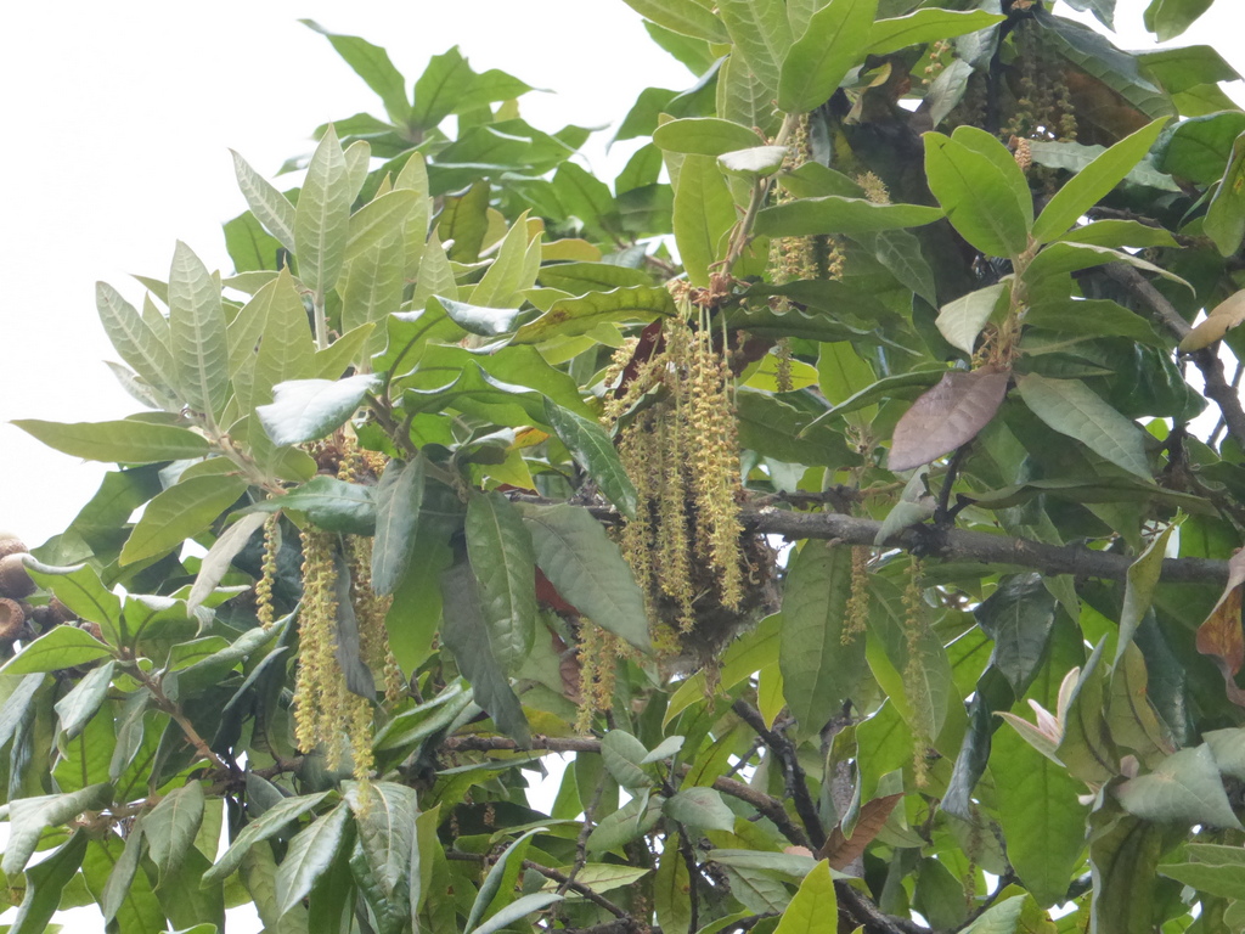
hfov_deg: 8.3
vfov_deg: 6.2
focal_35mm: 238
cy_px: 467
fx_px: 8560
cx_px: 622
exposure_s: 1/125
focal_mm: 38.4
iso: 800
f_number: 5.6
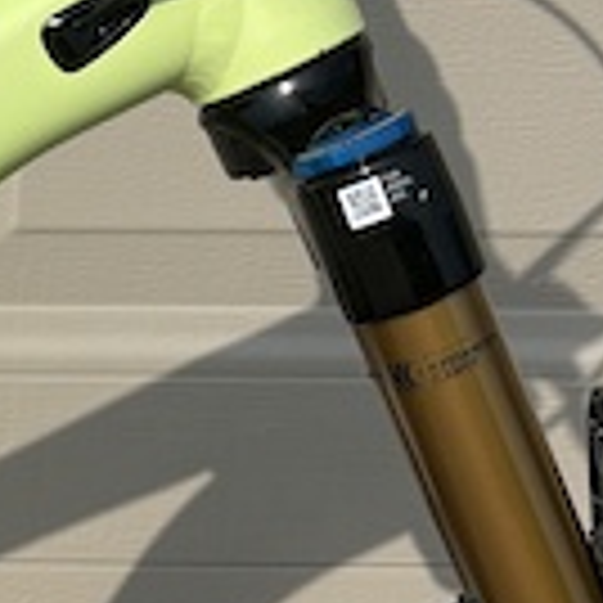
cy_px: 788
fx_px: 2700
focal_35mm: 137
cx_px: -598
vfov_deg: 12.4
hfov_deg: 11.5
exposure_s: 1/5618
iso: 50
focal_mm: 5.96
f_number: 1.6
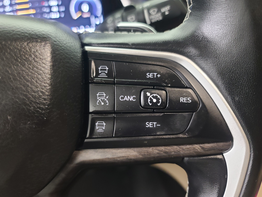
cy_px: 98
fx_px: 189
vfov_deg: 54.9
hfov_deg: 69.4
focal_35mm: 25
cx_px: 131
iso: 800
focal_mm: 7
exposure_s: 1/24
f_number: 1.8
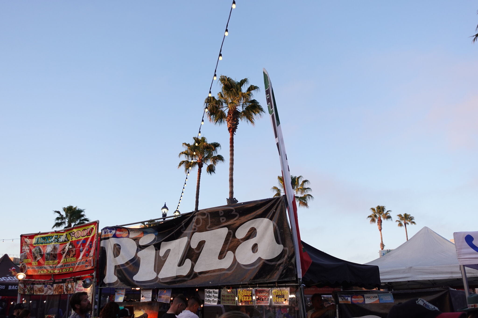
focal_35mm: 31
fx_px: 412
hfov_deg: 60.3
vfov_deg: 42.3
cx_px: 239
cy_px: 159
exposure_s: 1/250
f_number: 2.8
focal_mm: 12.15
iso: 125
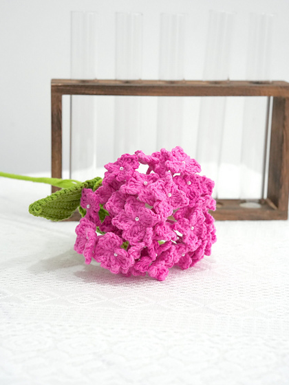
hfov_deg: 19.1
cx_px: 144
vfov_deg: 25.3
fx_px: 857
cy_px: 182
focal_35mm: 77
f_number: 8
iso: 4000
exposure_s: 1/60
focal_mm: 70
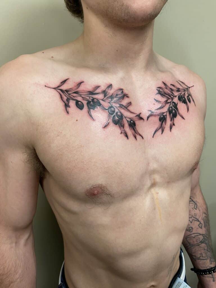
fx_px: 216
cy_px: 144
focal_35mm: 26
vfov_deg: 67.3
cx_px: 108
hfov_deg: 53.1
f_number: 1.8
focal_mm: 4.25
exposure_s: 1/60
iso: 125
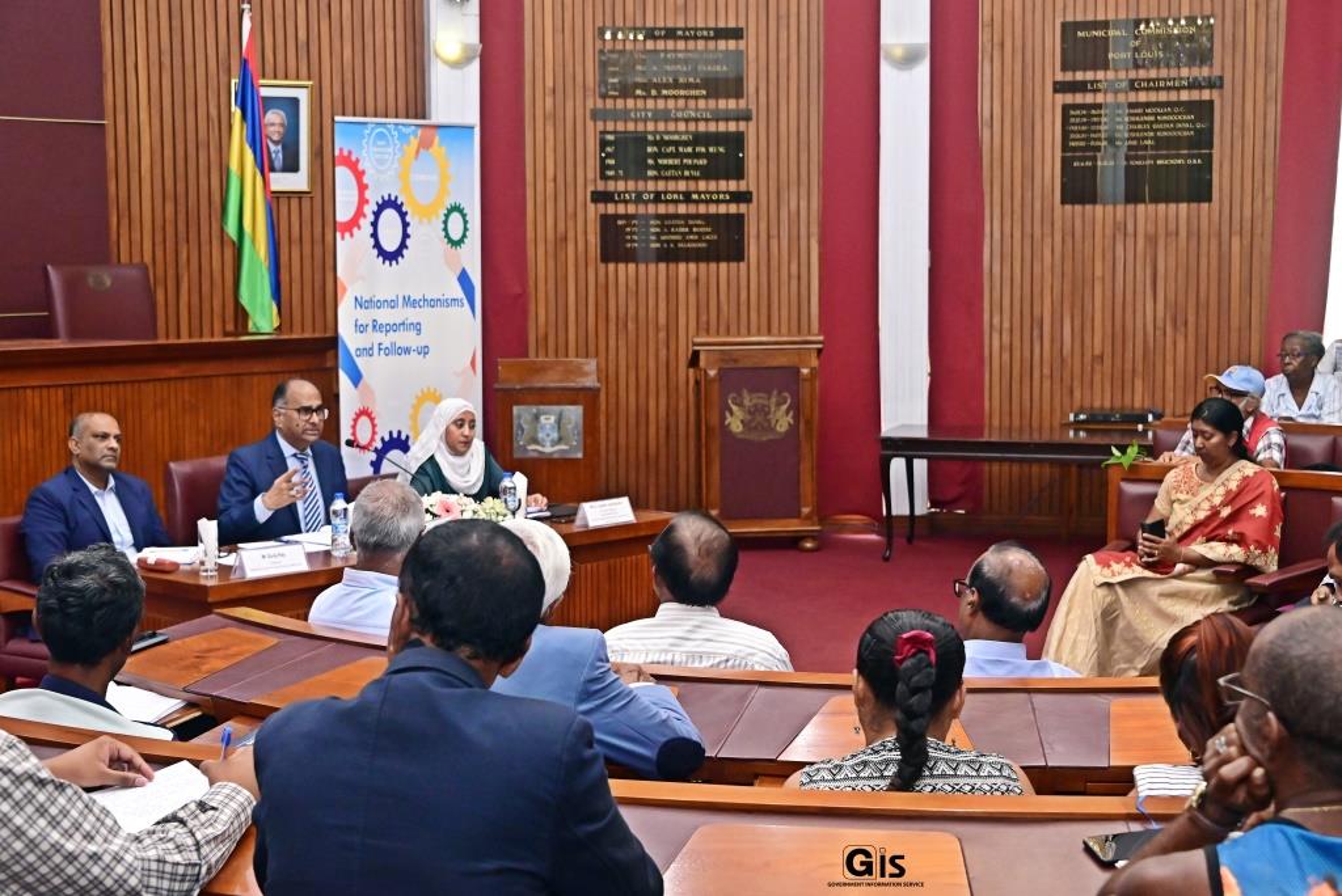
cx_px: 671
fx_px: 2089
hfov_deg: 35.6
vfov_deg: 24.2
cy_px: 448
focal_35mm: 56
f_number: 6.3
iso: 5000
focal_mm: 56
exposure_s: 1/125
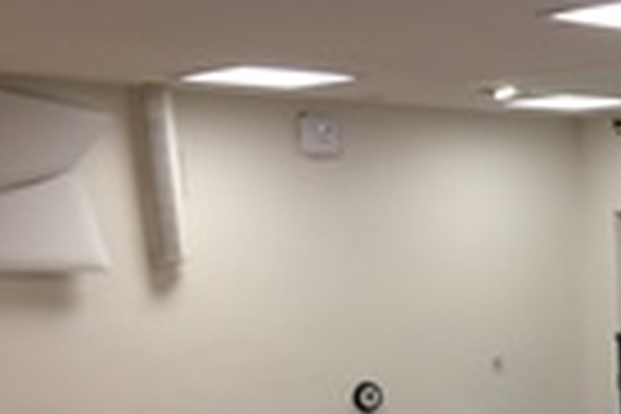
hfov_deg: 24.2
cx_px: 767
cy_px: 407
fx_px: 1294
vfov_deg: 17.8
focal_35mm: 75
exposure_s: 1/33
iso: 50
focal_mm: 4.15
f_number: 2.2
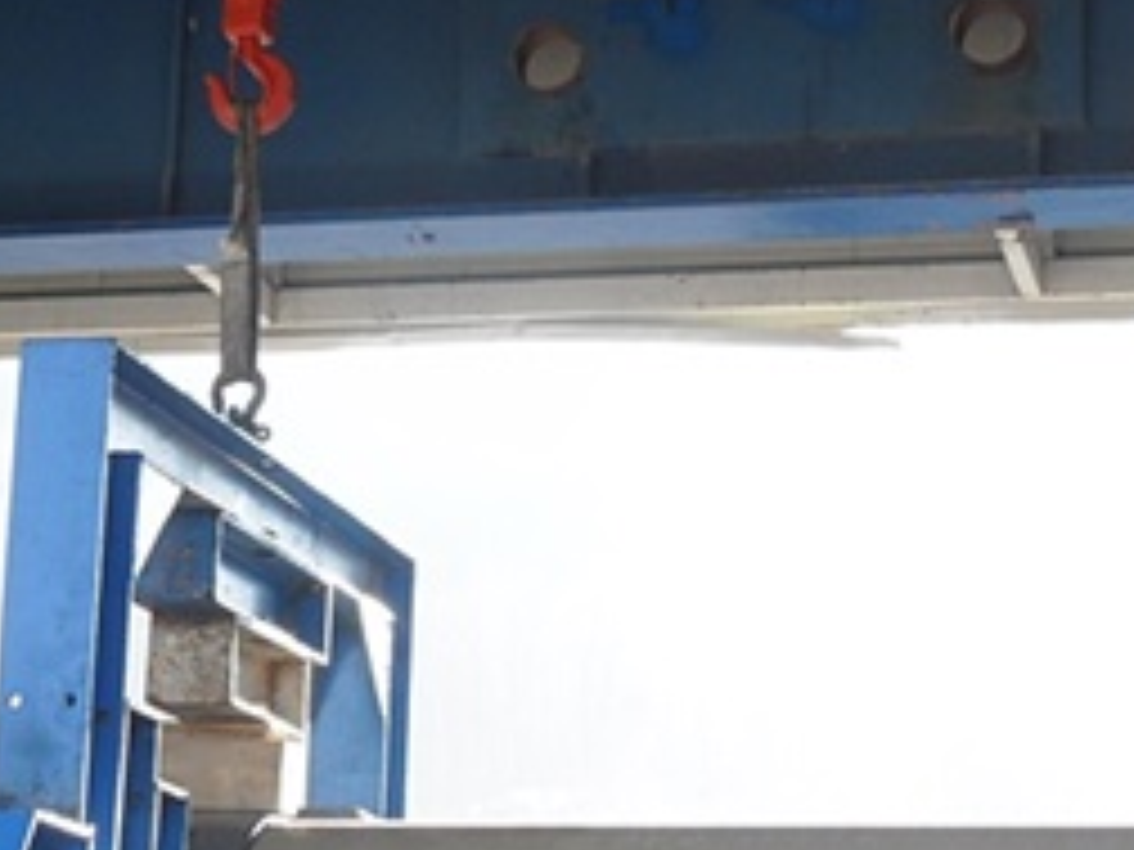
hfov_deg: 16.5
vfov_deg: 12.4
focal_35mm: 119
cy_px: 378
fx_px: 3898
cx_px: 392
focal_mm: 9
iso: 80
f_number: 7.2
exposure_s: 1/30
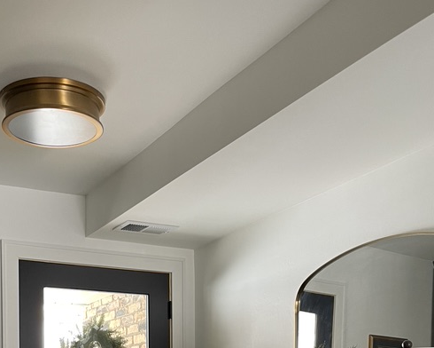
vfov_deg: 25.9
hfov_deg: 35.1
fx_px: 681
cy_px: 405
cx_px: 151
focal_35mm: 53
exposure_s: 1/60
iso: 160
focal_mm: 4.2
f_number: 1.6
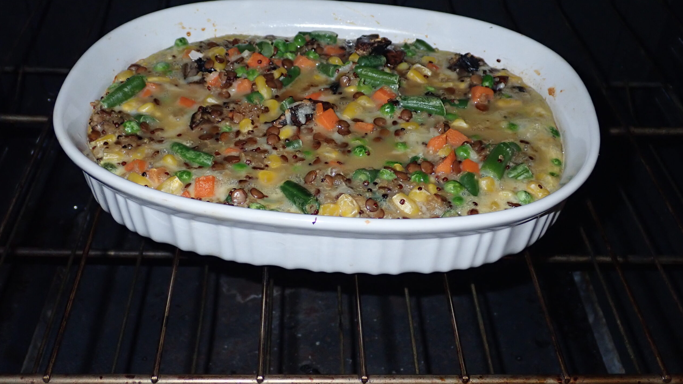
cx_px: 343
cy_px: 162
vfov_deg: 27.1
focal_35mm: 44
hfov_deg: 46.4
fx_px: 797
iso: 400
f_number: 8
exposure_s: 1/40
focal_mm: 7.34
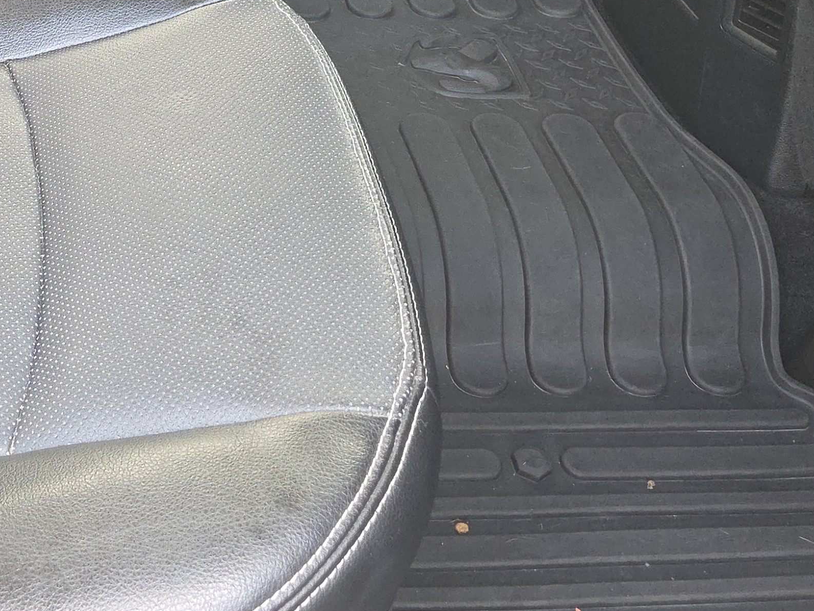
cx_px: 33
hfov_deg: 31.2
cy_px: 48
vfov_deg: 24.4
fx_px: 1364
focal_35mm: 58
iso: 320
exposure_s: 1/120
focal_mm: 5.4
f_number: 1.8
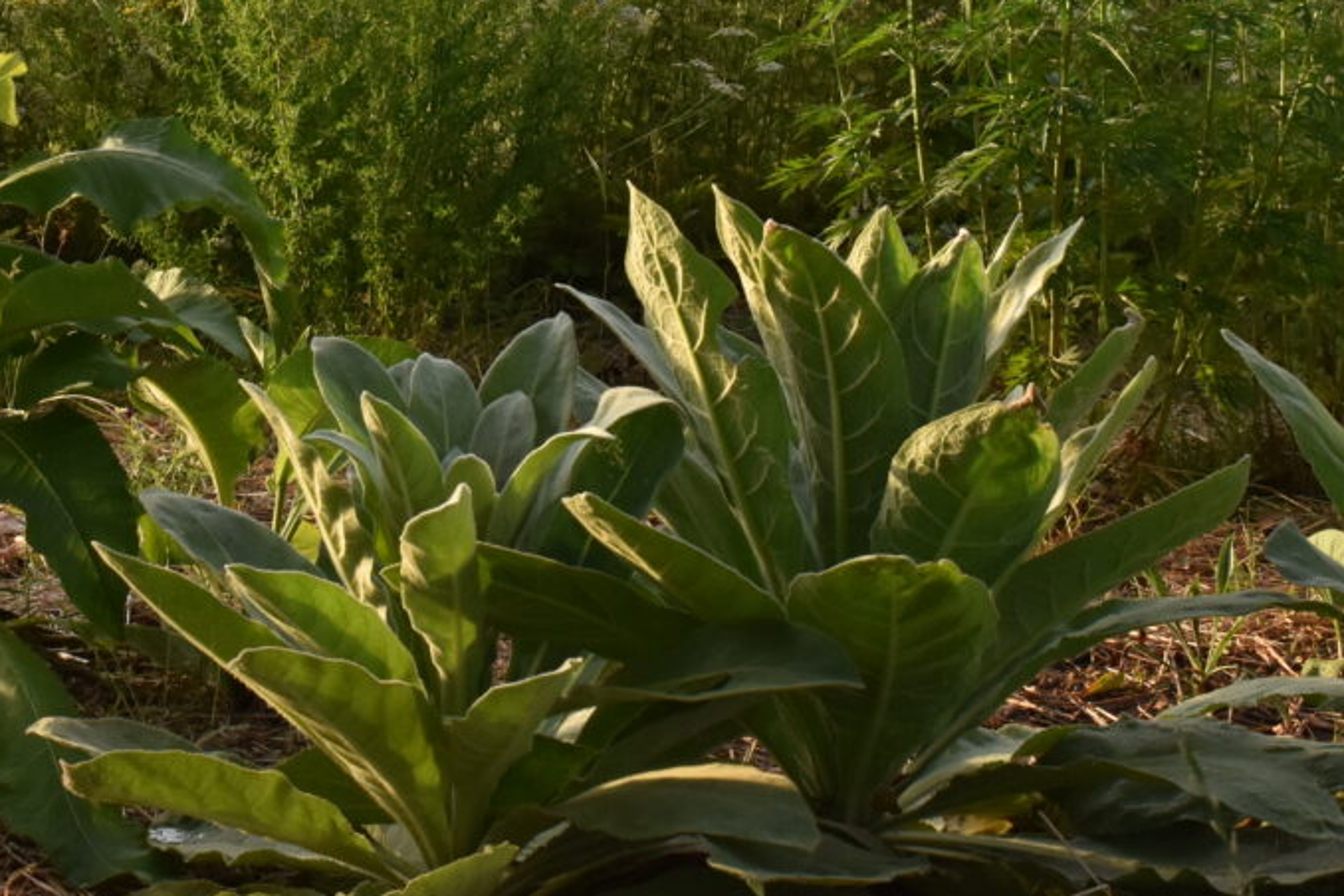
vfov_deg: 13.2
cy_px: -73
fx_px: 3808
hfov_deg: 19.9
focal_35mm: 102
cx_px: 363
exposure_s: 1/400
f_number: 10
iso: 640
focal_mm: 30
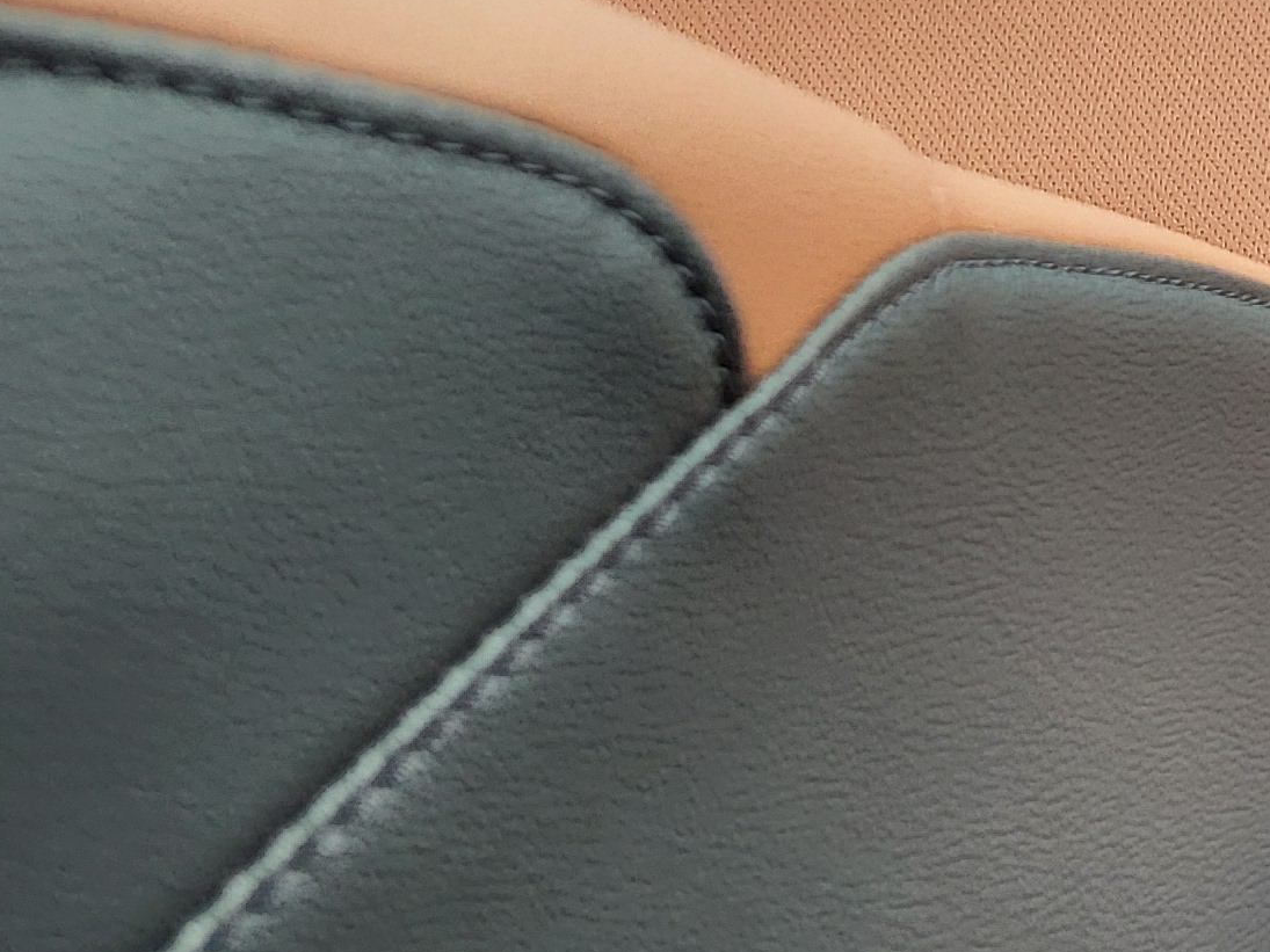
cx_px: 2180
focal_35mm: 95
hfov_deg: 17.4
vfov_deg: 14.0
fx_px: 3485
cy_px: -688
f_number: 1.8
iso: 50
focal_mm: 5.4
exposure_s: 1/120
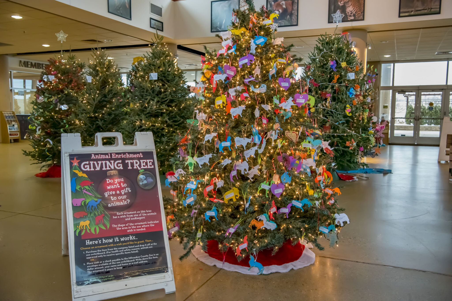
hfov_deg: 55.8
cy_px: 150
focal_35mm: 34
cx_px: 226
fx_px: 427
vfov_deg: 38.9
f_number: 5.6
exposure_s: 1/125
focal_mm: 34
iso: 6400
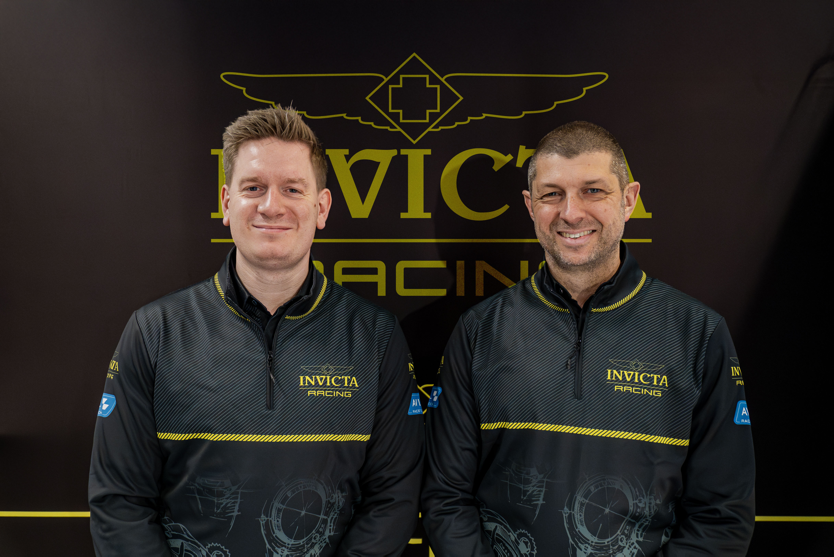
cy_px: 278
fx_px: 788
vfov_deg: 38.9
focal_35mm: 34
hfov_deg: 55.8
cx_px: 417
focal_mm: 34
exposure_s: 1/160
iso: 10000
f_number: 3.2
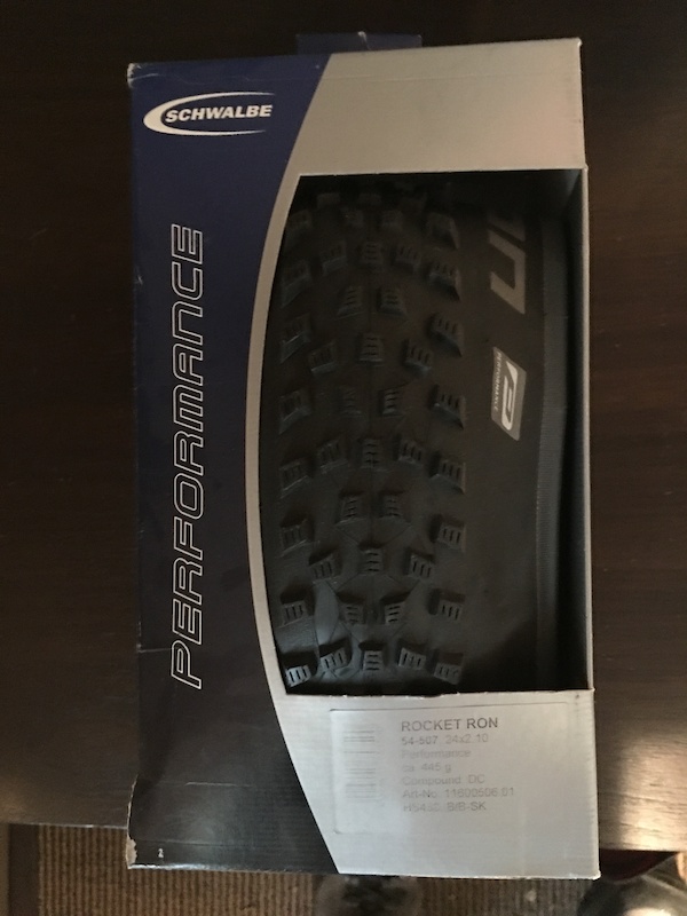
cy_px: 458
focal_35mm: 29
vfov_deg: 61.7
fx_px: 767
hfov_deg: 48.2
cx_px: 344
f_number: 2.2
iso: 250
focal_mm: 4.15
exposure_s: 1/4
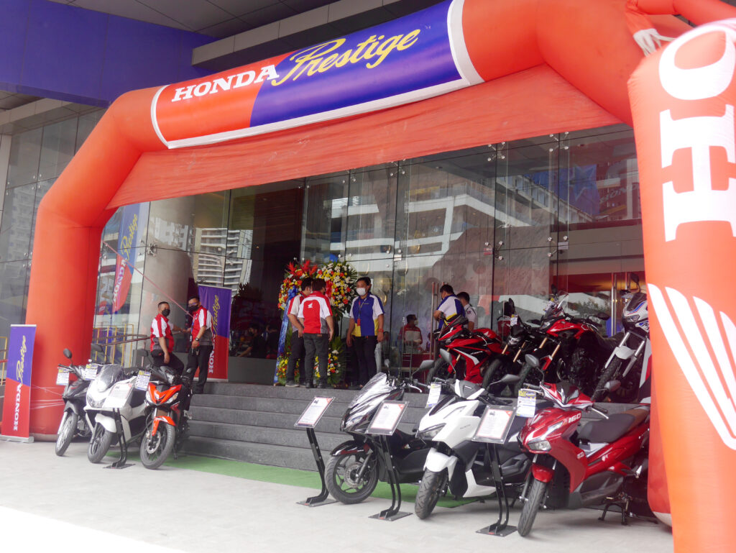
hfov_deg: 49.0
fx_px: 808
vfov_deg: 37.8
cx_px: 368
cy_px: 276
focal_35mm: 38
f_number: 4.5
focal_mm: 19
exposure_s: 1/125
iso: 160
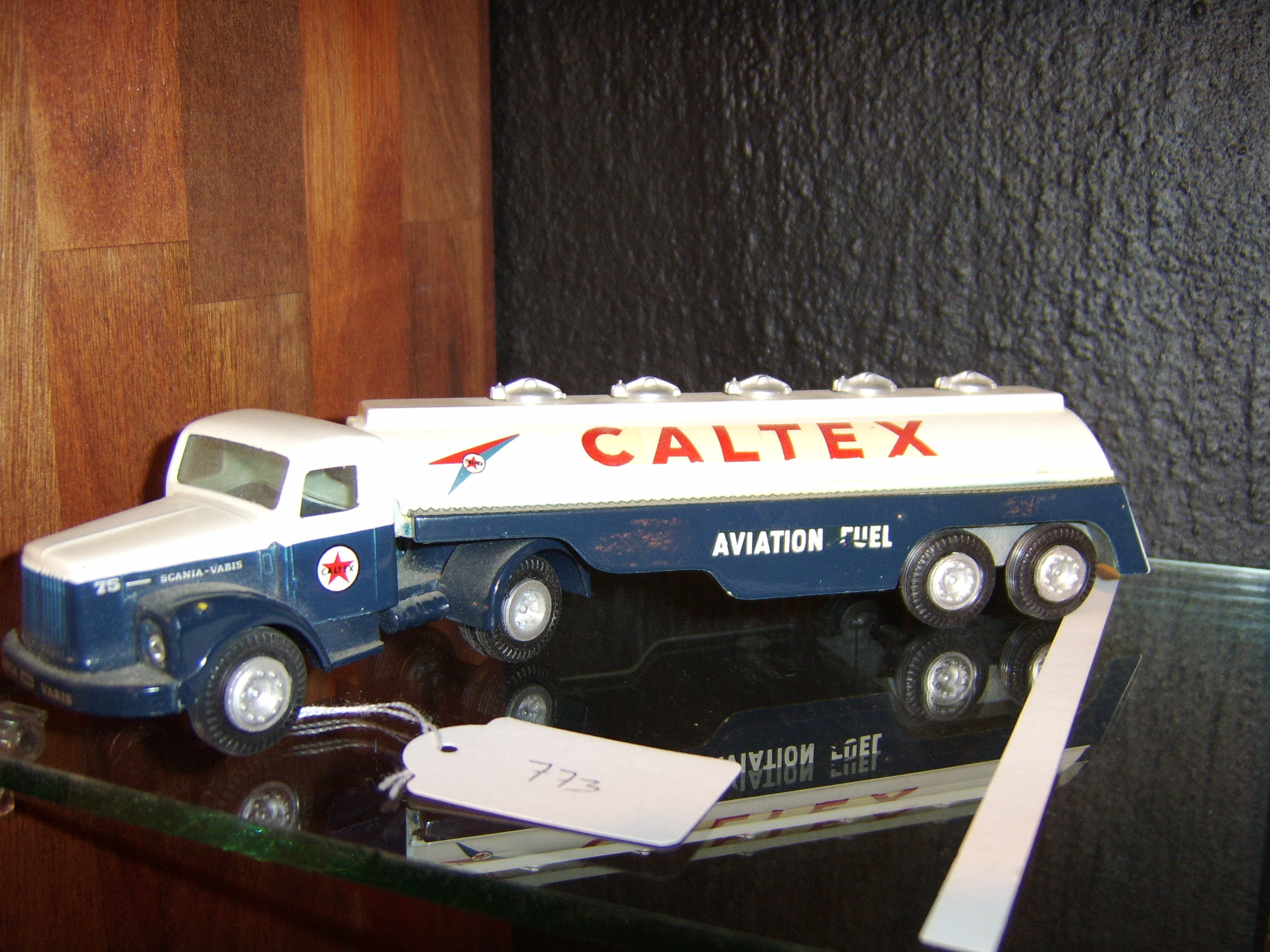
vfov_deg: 45.4
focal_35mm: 31
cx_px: 635
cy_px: 476
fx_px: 1137
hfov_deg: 58.4
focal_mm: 8.13
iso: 141
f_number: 2.7
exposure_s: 1/30
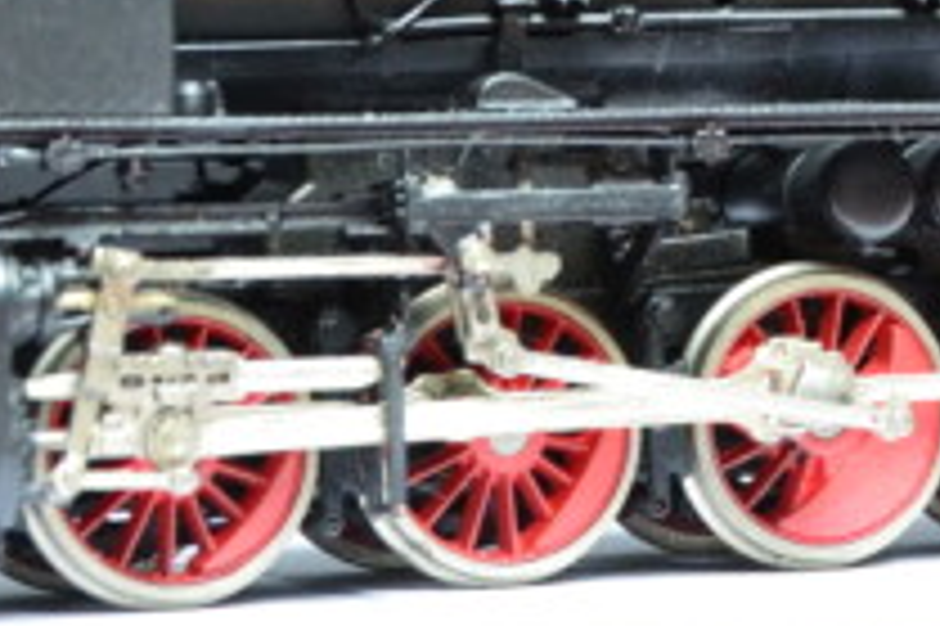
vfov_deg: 5.2
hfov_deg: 7.7
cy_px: 54
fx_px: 6888
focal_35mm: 264
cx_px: 1093
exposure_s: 1/25
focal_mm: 36
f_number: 7.1
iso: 800
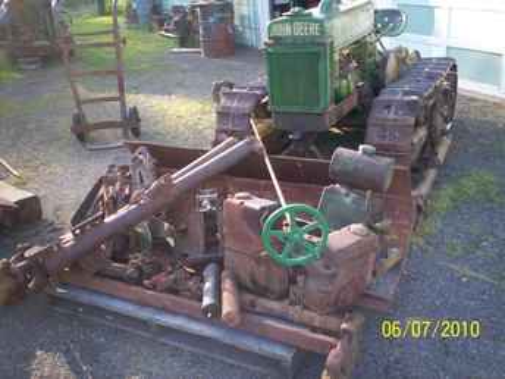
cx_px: 252
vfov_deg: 39.7
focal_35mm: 36
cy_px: 190
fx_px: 525
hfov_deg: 51.4
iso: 140
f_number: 4.5
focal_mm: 6
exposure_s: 1/60
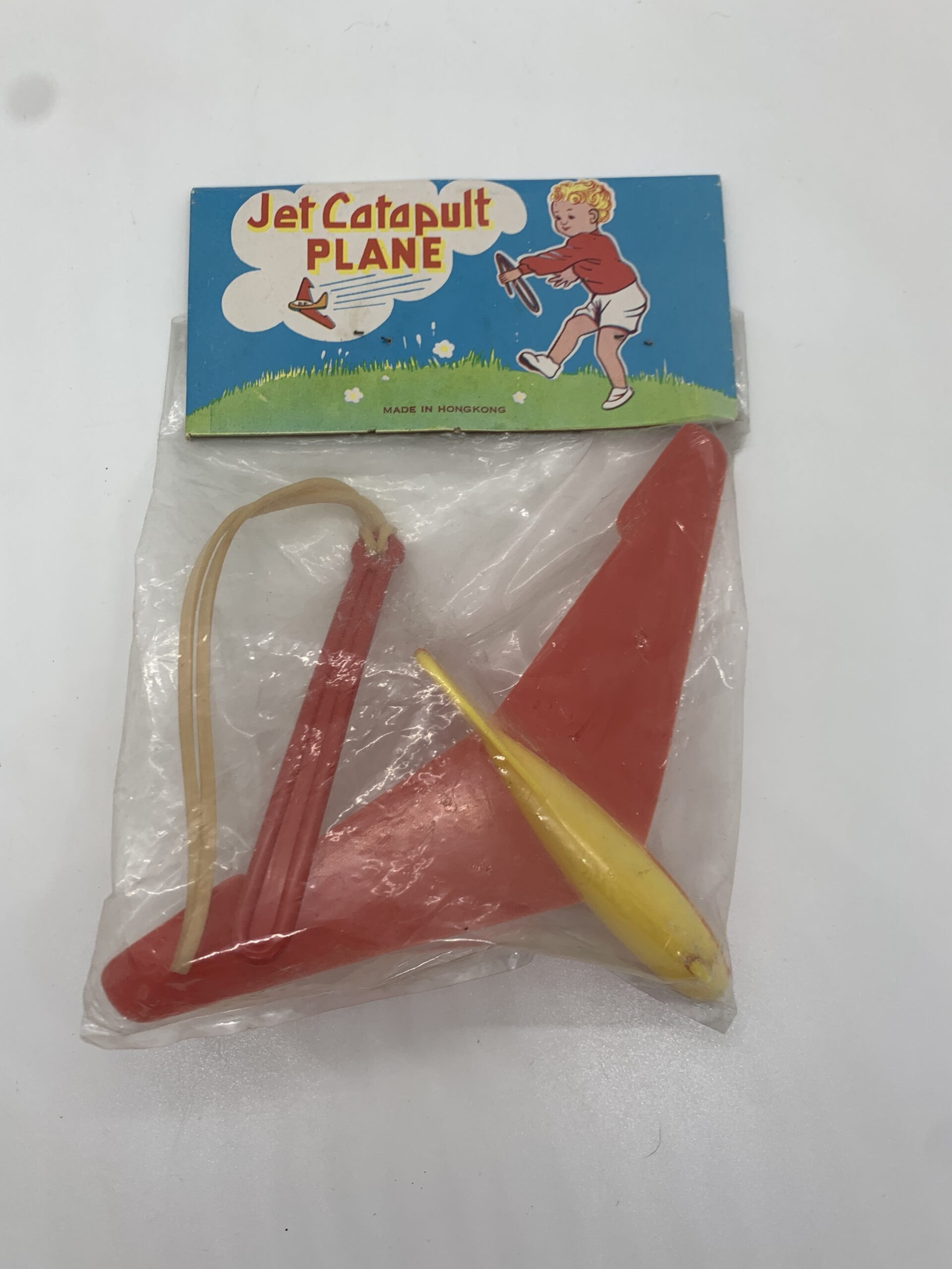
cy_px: 634
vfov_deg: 67.3
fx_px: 953
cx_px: 476
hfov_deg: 53.1
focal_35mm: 26
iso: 25
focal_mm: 4.25
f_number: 1.8
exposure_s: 1/125
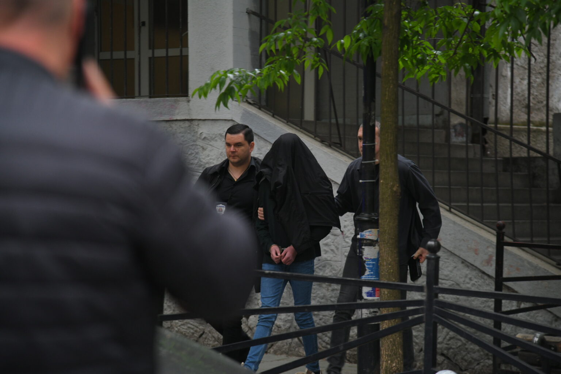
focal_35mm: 120
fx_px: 1870
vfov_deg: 11.4
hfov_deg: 17.1
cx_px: 280
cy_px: 187
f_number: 4
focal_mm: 120
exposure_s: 1/125
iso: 1000
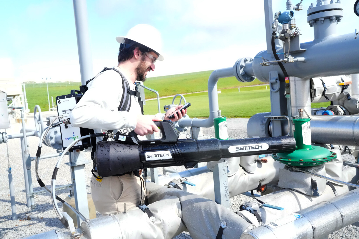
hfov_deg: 54.4
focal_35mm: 35
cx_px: 180
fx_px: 349
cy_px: 120
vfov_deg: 37.8
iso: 8000
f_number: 7.1
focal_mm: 35
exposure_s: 1/8000
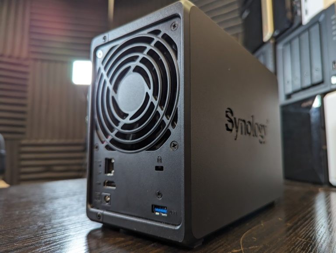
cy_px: 126
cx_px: 168
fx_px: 233
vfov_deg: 56.9
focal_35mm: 24
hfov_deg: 71.5
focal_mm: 6.81
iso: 378
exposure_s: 1/100
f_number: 1.85
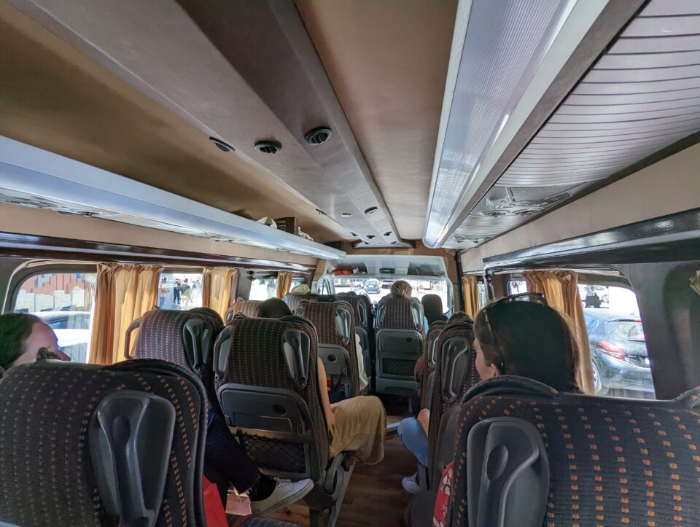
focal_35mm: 16
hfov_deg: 94.4
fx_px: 324
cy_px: 264
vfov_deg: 78.3
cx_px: 350
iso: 63
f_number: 2.2
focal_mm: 2.35
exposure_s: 1/115
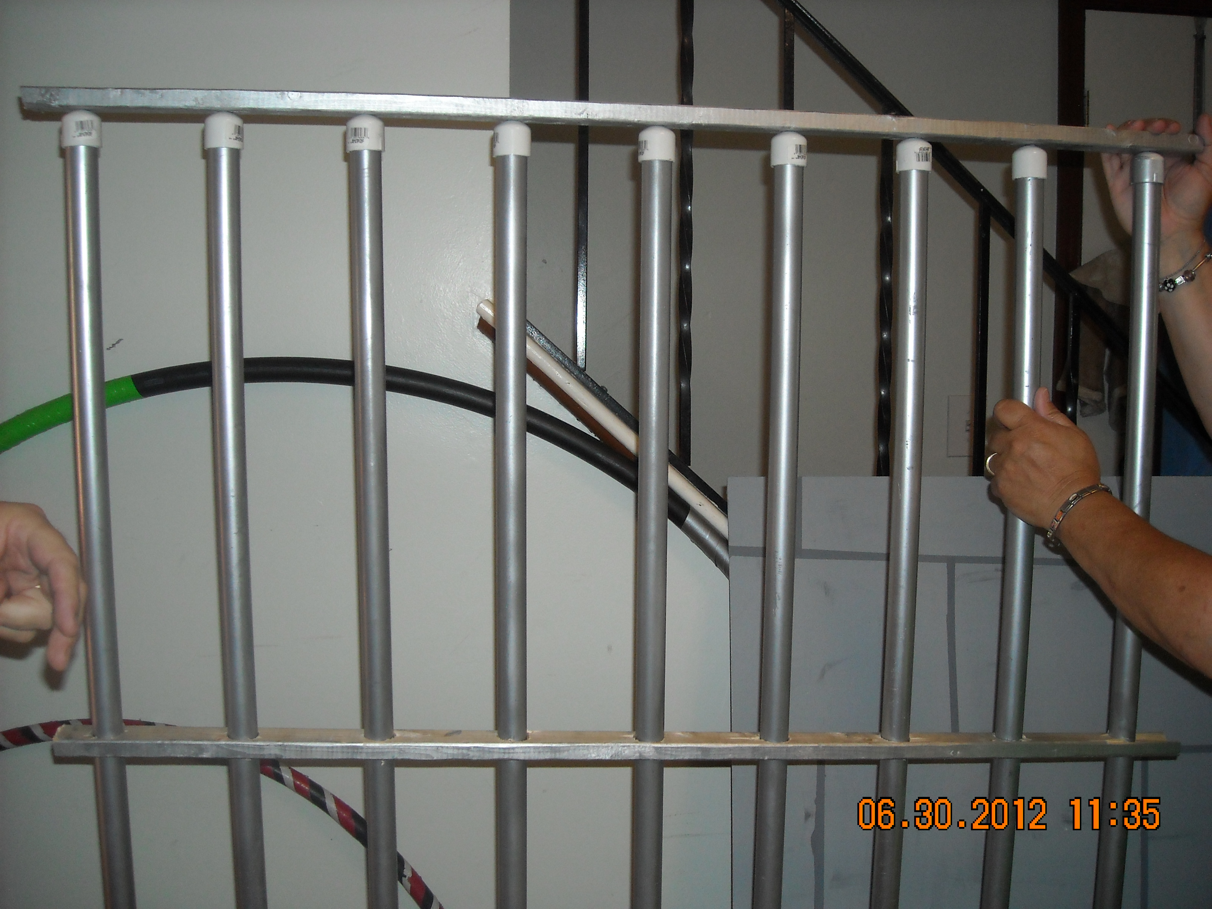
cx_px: 606
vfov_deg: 40.7
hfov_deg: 52.6
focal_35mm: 35
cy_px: 454
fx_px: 1225
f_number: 2.8
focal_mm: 5.7
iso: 200
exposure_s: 1/60
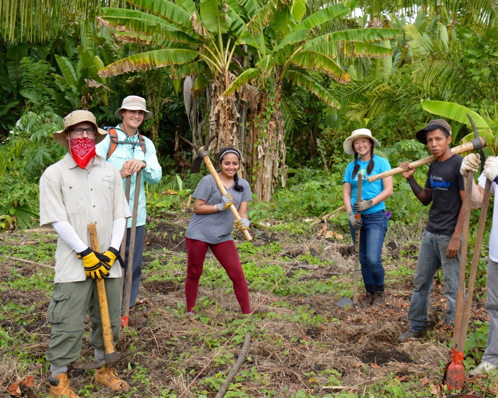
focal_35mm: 55
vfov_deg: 27.6
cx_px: 296
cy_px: 202
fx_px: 811
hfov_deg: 34.0
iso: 100
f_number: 7.1
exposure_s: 1/200
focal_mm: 32
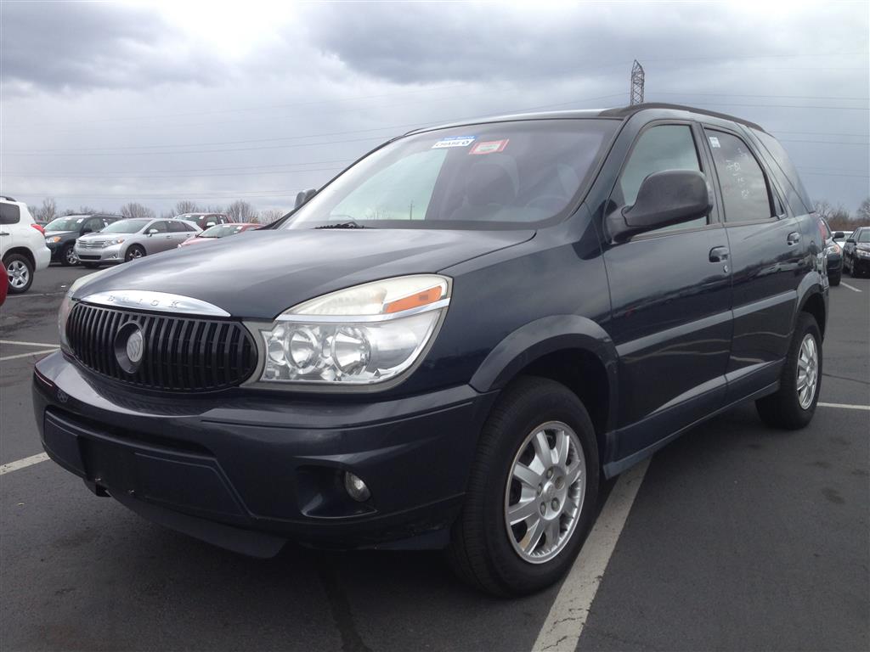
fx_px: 829
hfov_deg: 55.4
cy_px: 326
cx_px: 435
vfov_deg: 42.9
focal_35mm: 33
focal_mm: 4.13
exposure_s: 1/602
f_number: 2.4
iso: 50
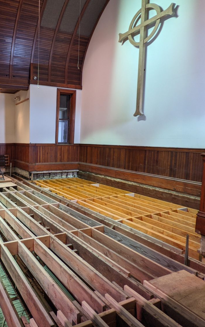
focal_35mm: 23
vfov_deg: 77.2
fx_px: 206
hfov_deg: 48.1
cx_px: 25
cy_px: 162
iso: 62
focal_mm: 2.22
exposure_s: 1/24
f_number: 2.2
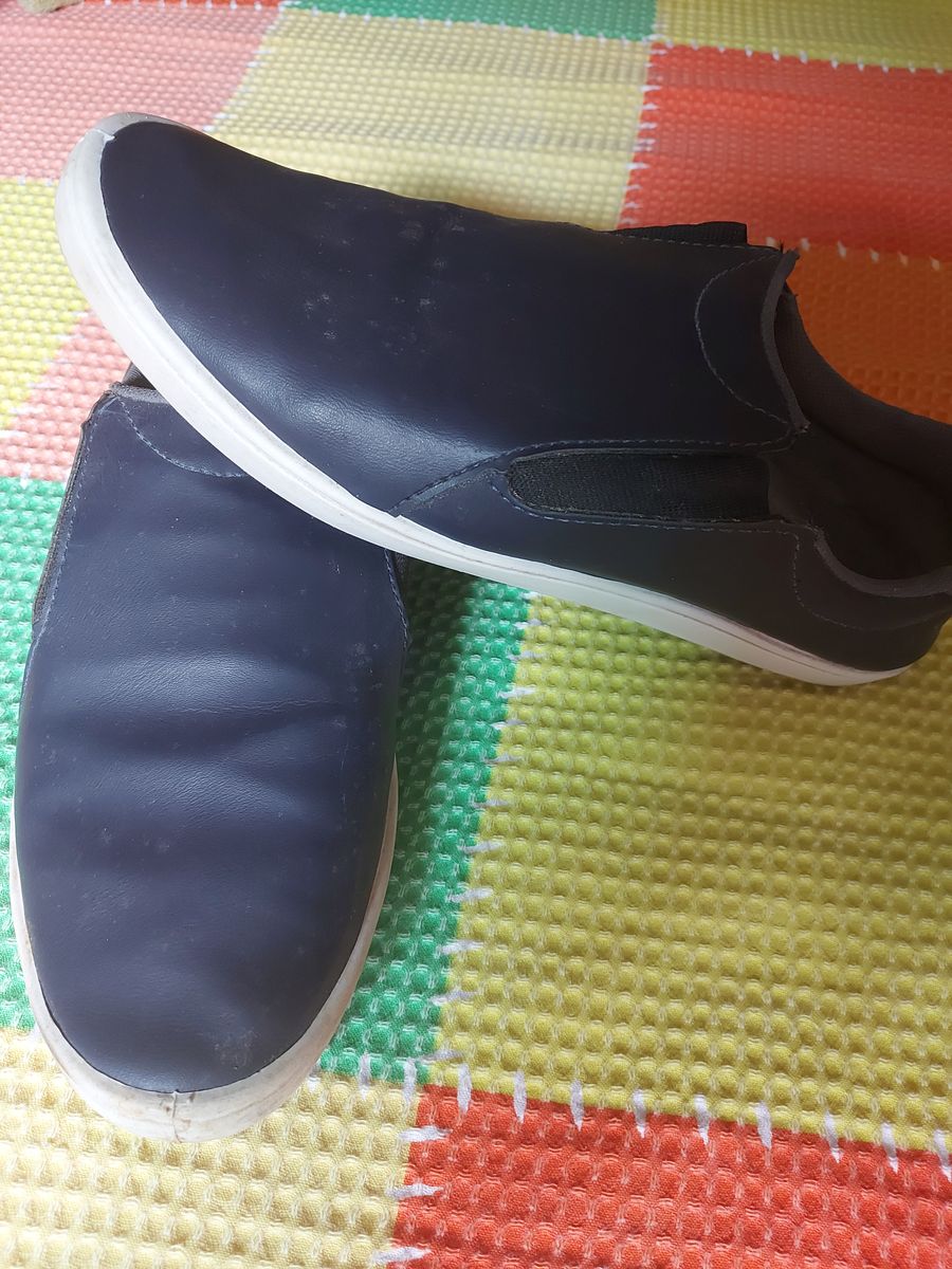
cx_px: 476
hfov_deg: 56.8
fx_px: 880
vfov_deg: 71.6
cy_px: 634
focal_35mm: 24
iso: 200
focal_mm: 5.23
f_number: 1.8
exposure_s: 1/30
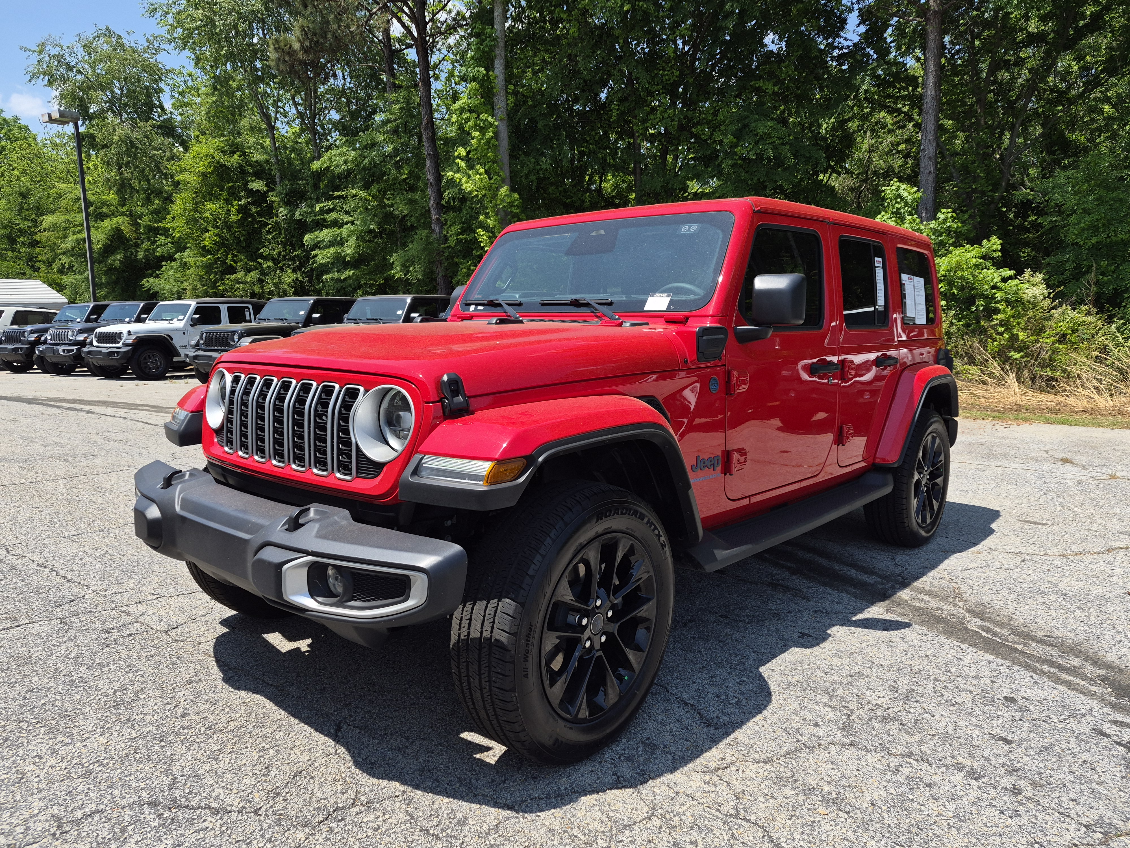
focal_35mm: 23
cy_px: 424
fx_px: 751
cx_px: 565
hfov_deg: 73.9
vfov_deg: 58.9
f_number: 1.8
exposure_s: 1/4816
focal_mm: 5.4
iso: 80
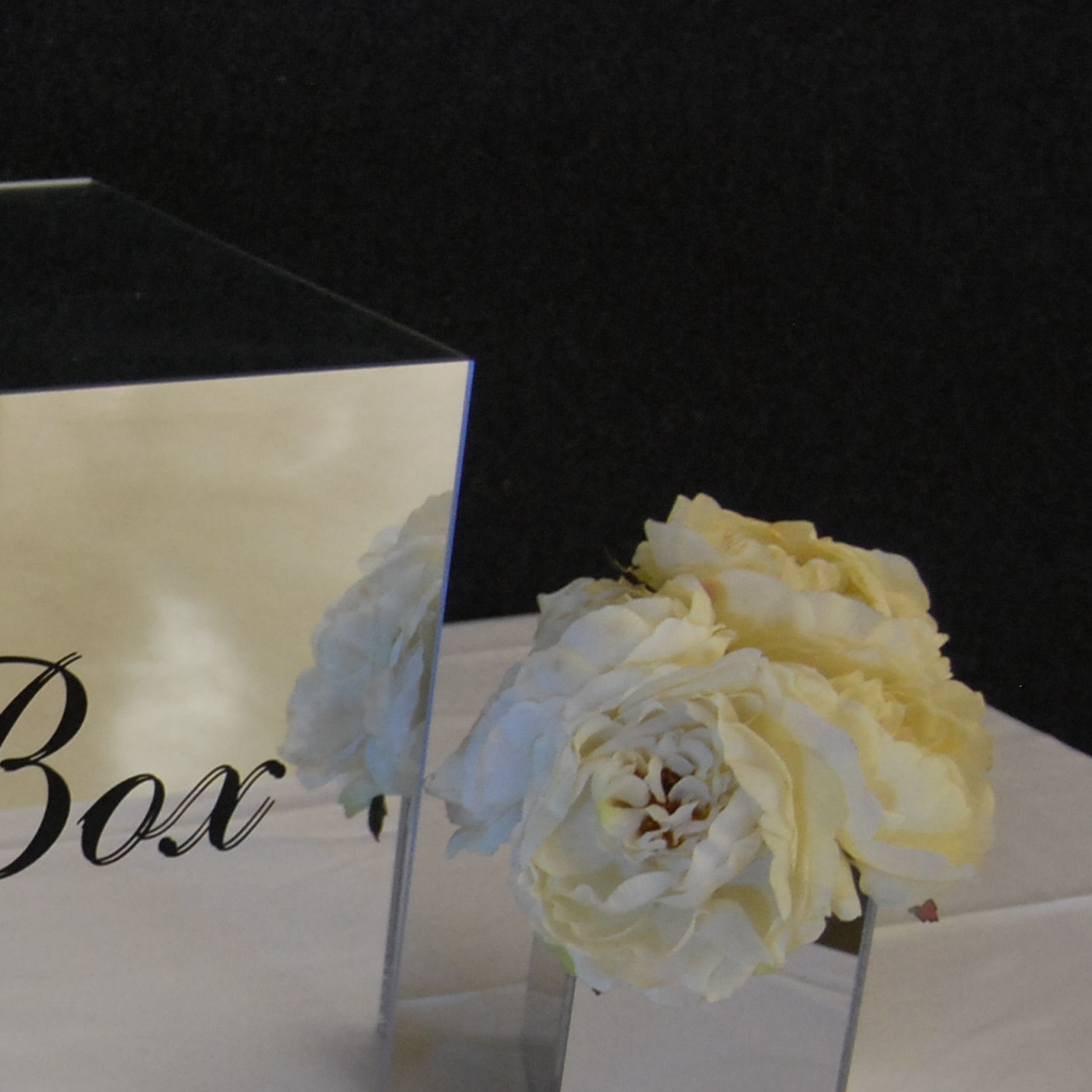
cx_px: -370
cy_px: 911
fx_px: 3605
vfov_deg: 17.1
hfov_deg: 16.2
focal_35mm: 101
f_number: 4.2
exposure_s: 1/30
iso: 640
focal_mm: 28
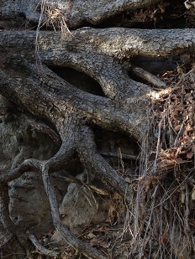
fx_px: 555
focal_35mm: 74
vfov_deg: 25.6
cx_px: 49
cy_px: 30
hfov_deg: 19.8
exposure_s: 1/121
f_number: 2.4
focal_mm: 4.28
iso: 64
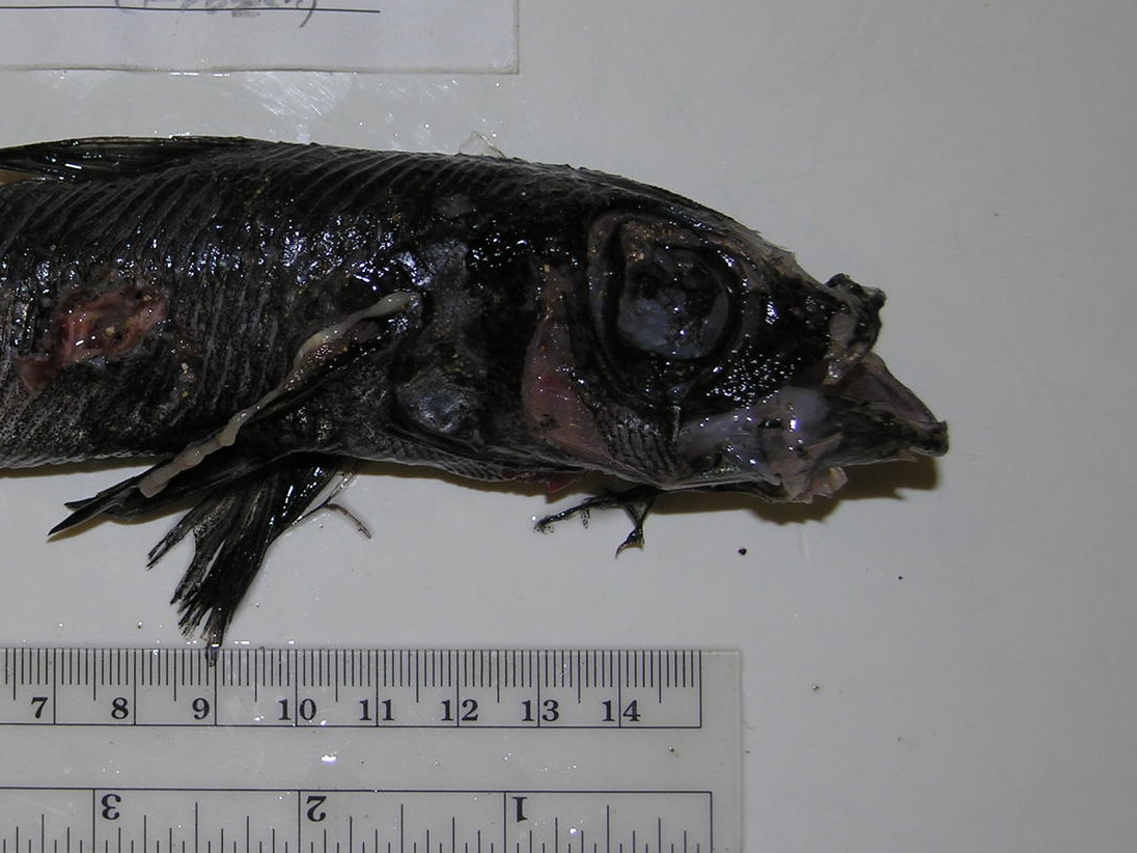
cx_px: 80
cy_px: 348
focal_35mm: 72
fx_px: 2365
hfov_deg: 26.0
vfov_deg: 20.4
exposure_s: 1/60.1
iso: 50
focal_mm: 9.3
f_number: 3.1
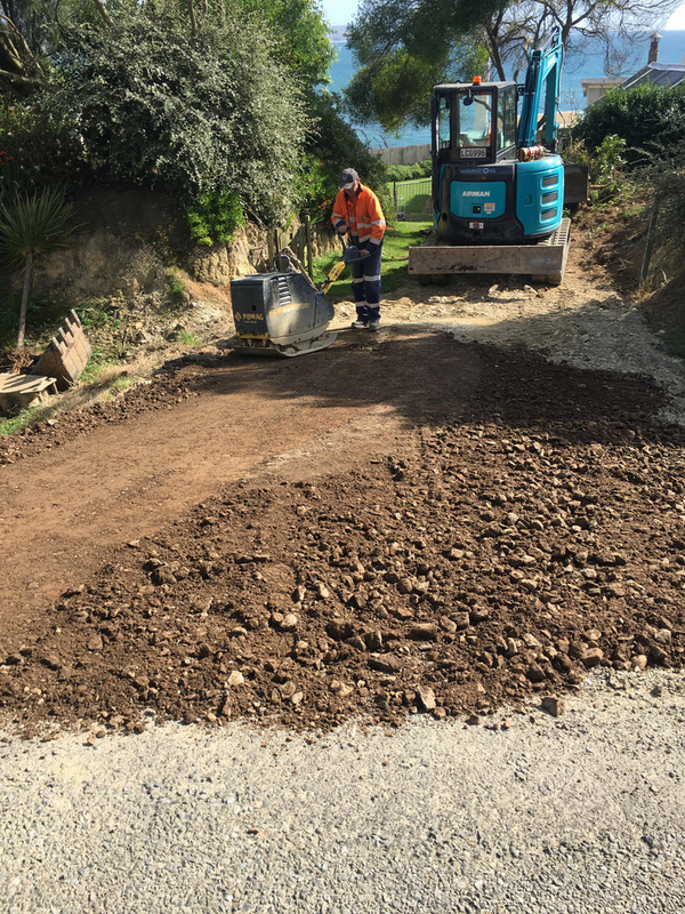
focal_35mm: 29
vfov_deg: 61.7
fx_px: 765
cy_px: 457
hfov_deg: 48.2
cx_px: 342
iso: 25
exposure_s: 1/693
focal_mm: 4.15
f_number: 2.2
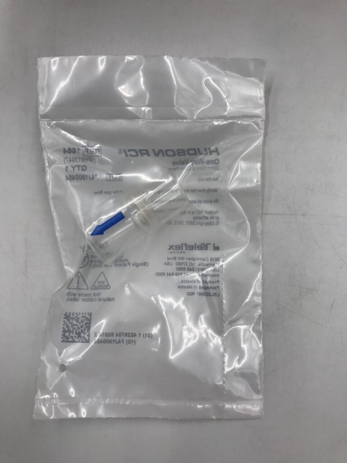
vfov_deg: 63.4
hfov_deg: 49.7
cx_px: 174
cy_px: 232
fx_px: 374
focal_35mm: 28
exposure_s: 1/179
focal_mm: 3.99
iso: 20
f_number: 1.8
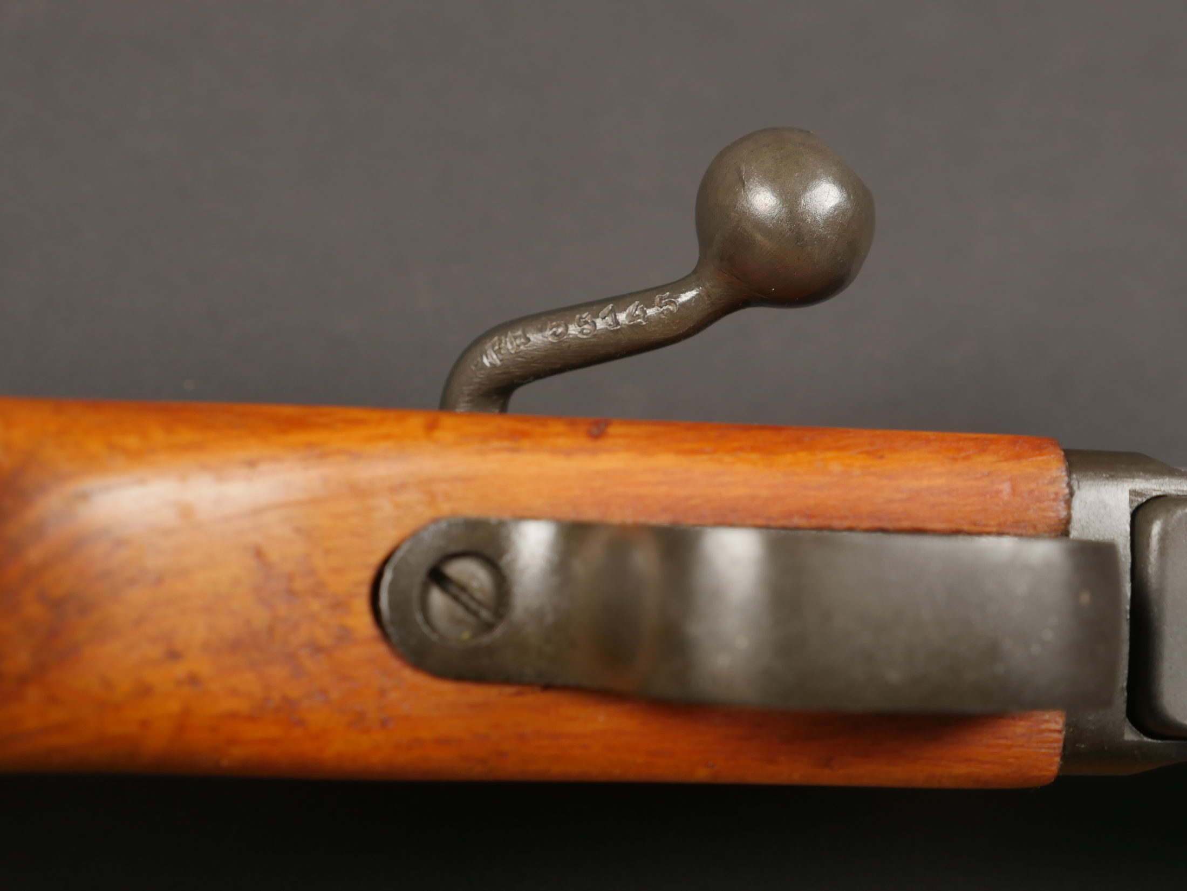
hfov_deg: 27.8
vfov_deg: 21.0
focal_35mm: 70
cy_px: 446
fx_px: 2400
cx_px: 594
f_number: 5.6
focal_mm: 35
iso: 200
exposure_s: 1/250
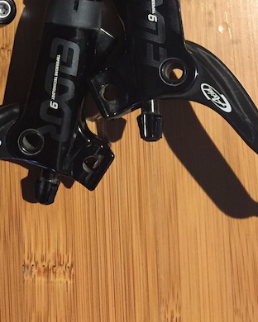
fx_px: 554
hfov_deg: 25.8
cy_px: 12
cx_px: 58
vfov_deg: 30.5
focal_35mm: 58
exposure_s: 1/15
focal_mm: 4.15
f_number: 2.2
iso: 320
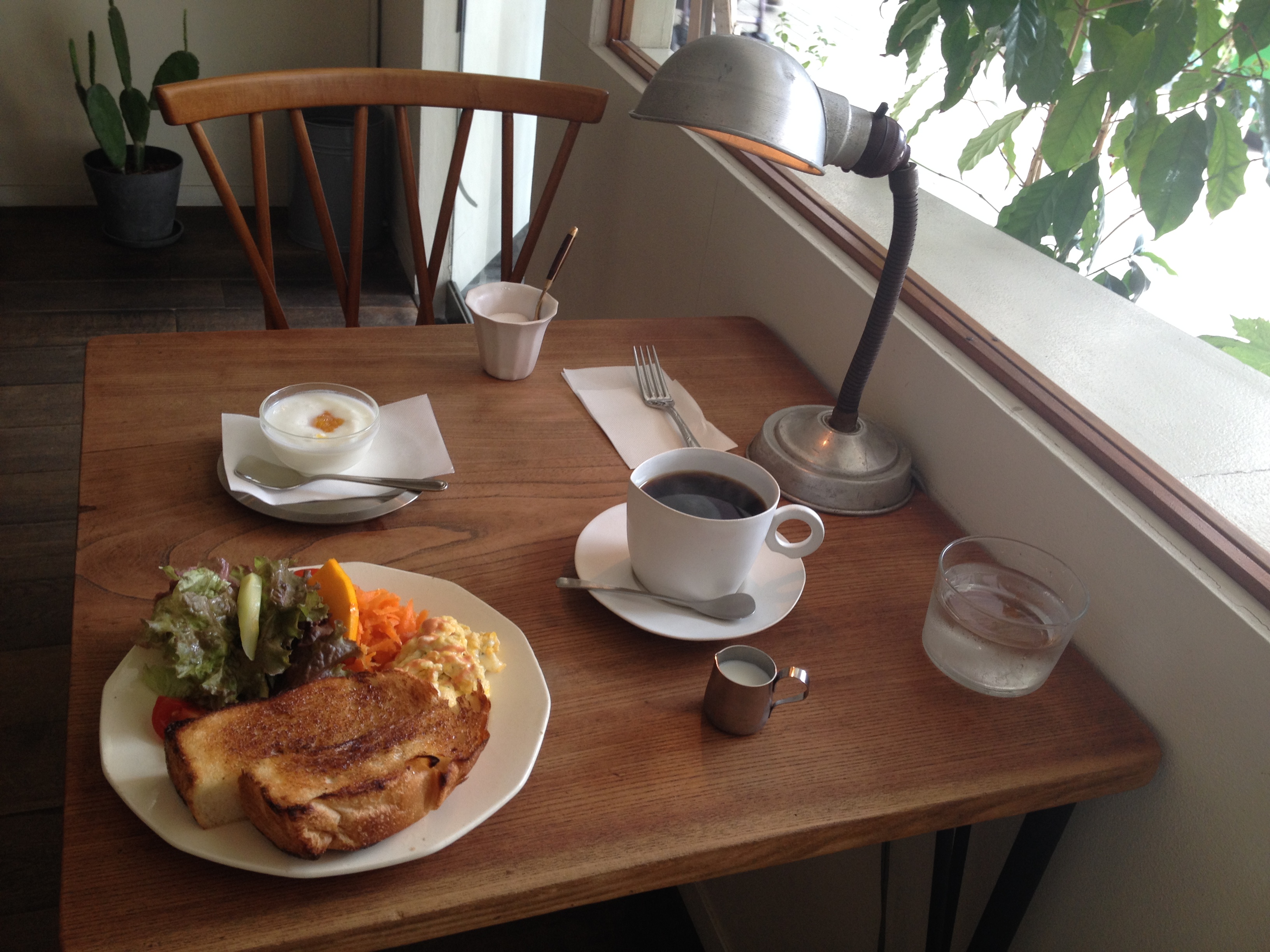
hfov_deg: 52.6
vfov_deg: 40.7
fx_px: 1284
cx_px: 635
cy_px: 476
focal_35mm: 35
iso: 50
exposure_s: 1/40
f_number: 2.4
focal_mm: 4.28
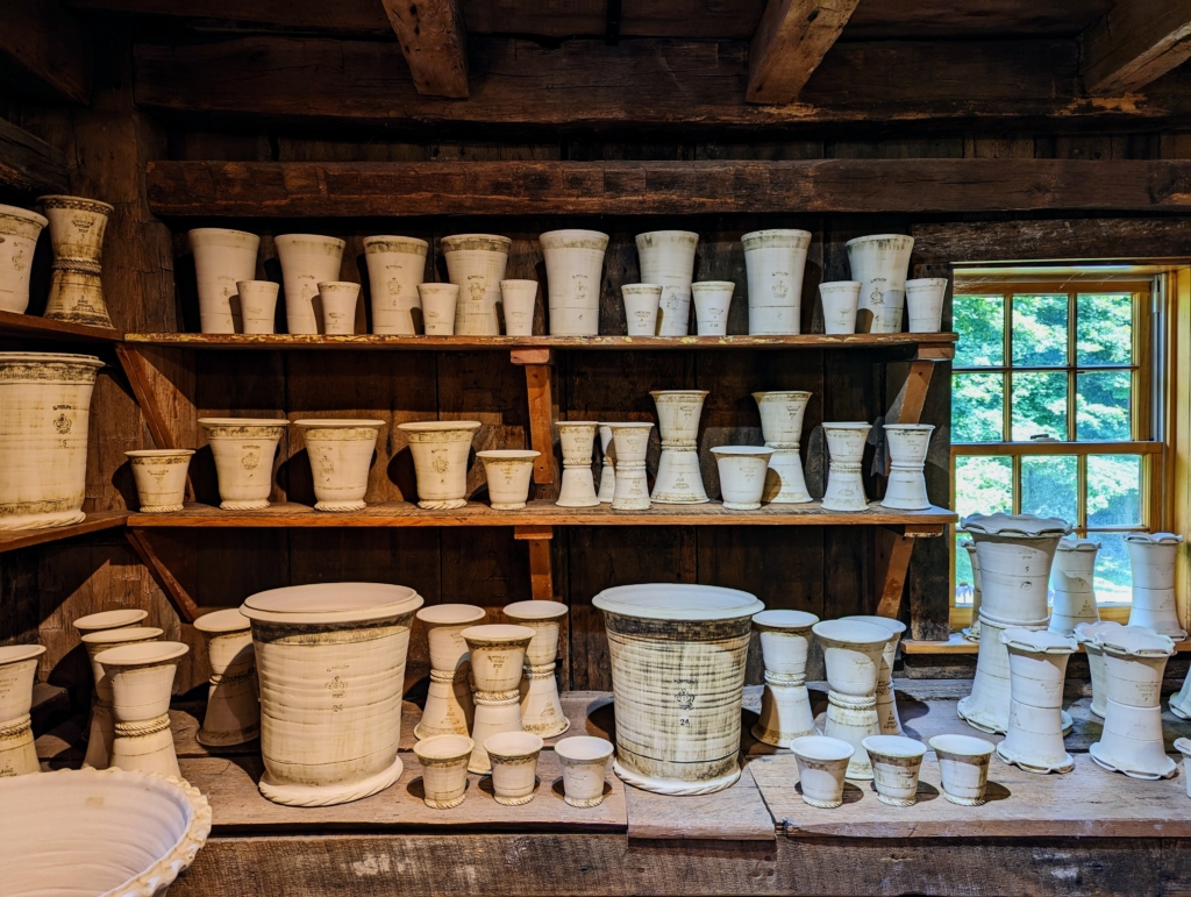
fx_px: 827
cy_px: 448
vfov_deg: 56.9
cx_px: 596
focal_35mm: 24
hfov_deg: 71.5
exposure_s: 1/120
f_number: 1.85
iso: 88
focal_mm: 6.81
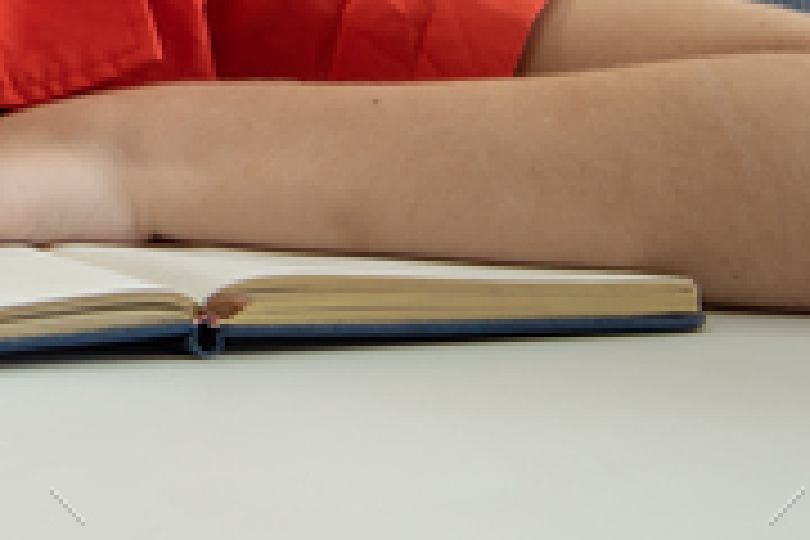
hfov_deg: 13.1
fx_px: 3397
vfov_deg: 8.9
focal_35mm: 151
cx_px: -270
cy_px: -274
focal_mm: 46
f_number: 4.5
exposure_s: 1/80
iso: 400
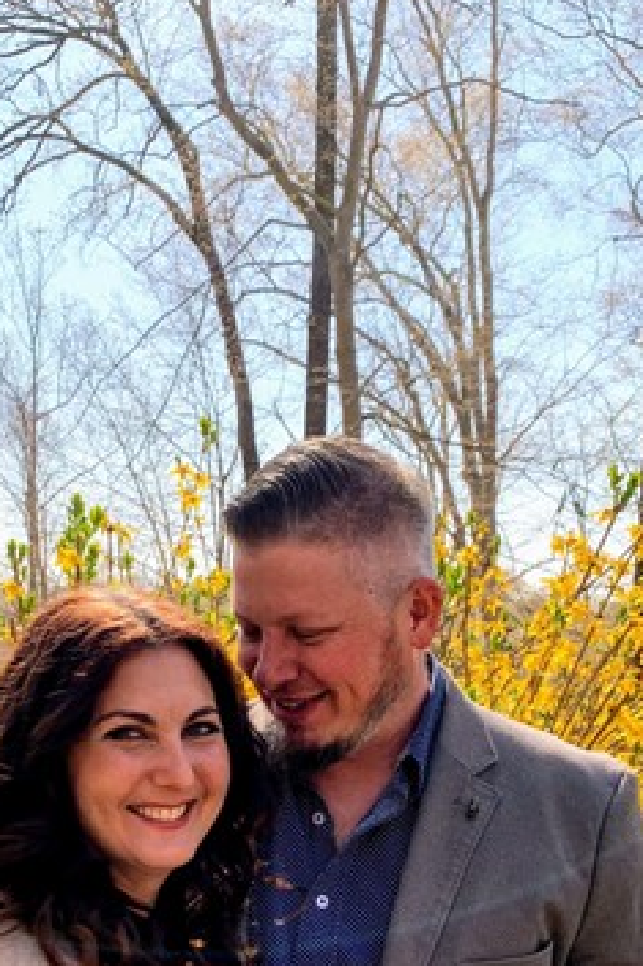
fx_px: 1314
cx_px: 254
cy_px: 796
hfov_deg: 27.4
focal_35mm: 49
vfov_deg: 38.6
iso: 25
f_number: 1.8
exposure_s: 1/903
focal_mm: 4.25
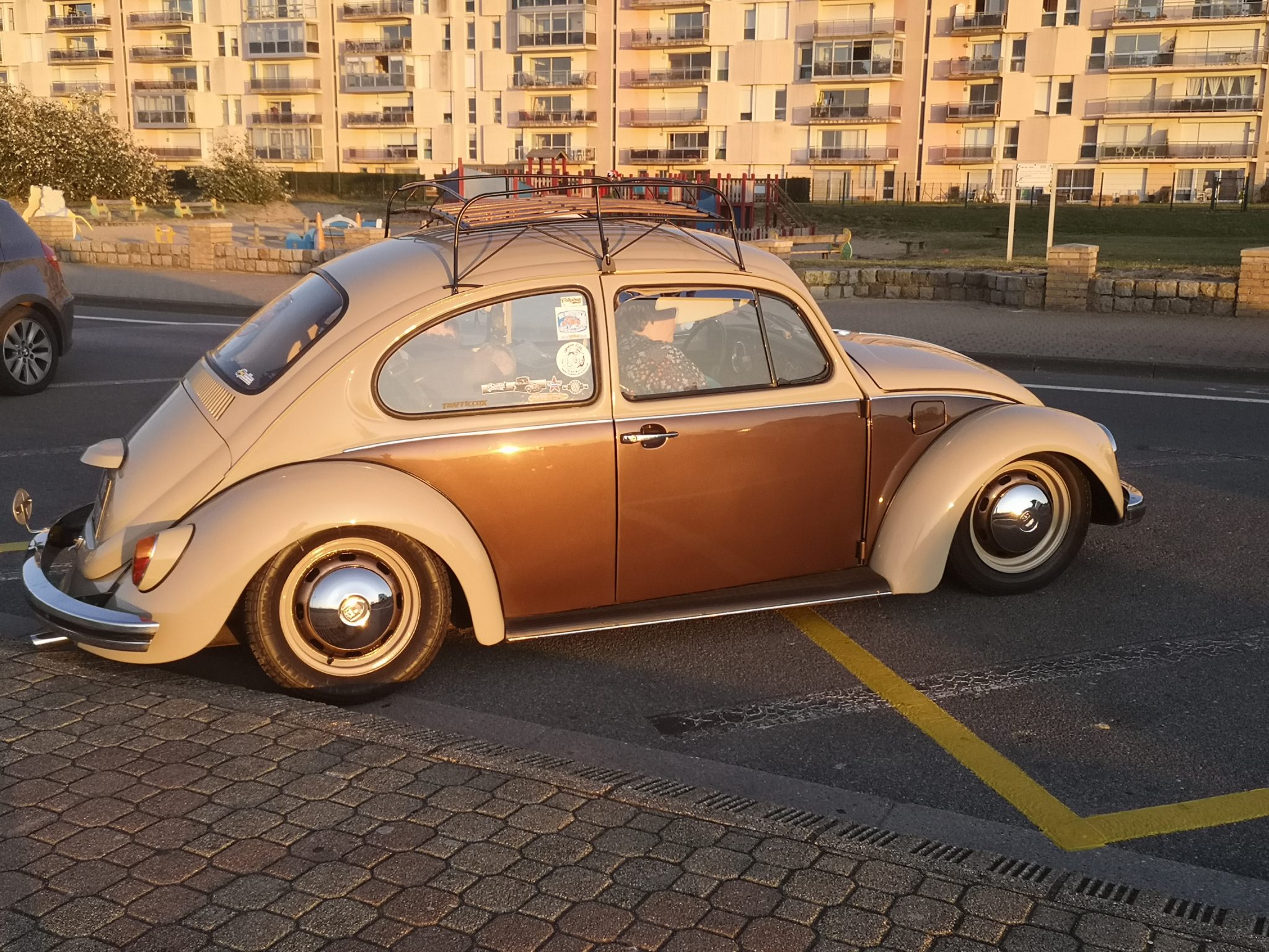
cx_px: 634
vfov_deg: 37.7
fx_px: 1393
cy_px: 476
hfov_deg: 49.0
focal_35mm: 38
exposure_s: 1/357
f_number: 1.8
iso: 50
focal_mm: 3.95
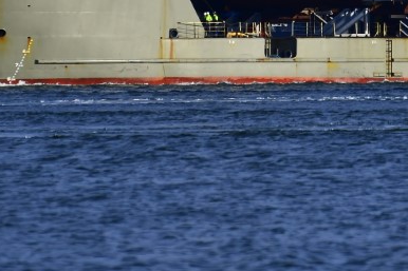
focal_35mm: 924
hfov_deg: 2.2
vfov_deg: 1.5
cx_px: 376
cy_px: -139
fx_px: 10467
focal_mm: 220
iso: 160
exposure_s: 1/1250
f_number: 5.3
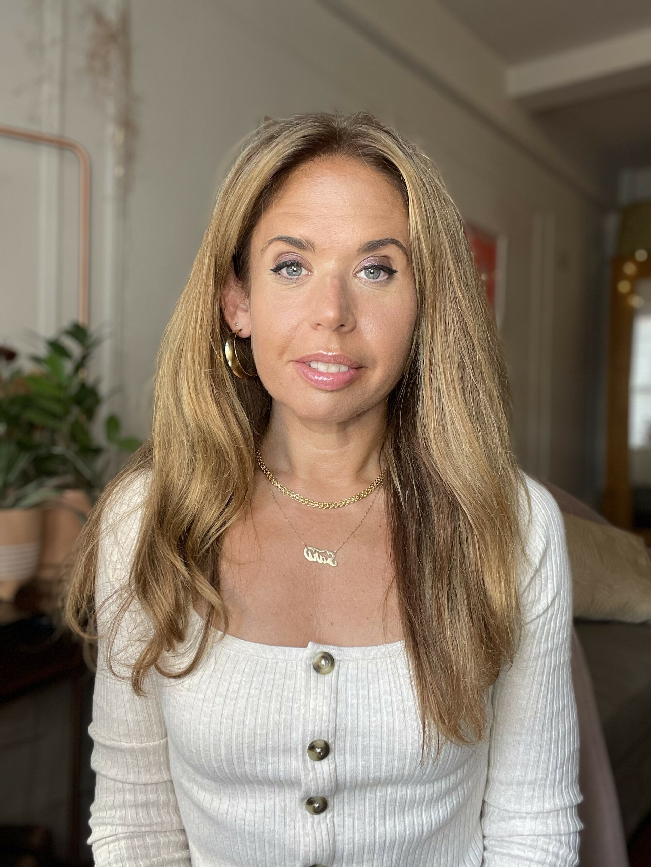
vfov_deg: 60.0
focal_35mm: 30
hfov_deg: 46.8
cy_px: 434
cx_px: 326
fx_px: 752
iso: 125
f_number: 2.2
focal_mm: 2.71
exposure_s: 1/60
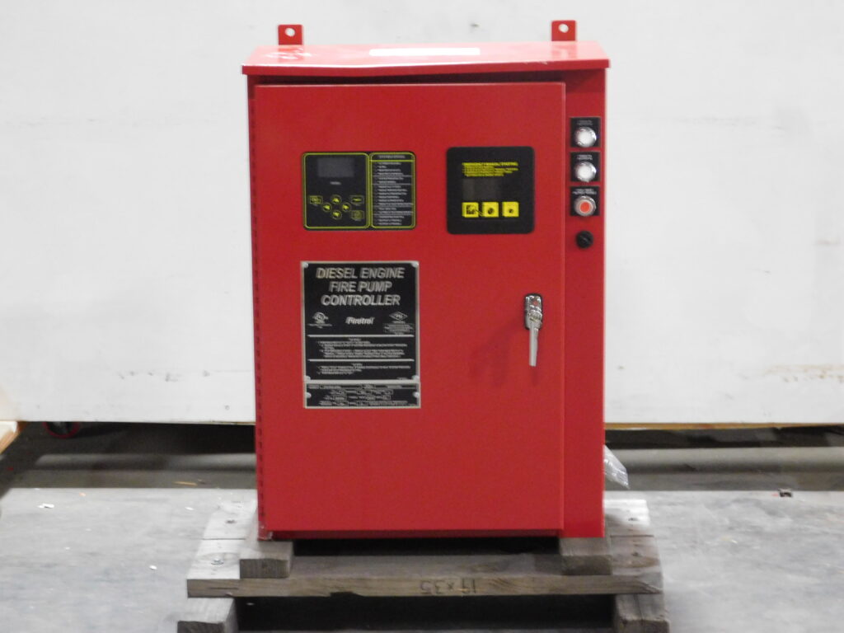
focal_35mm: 91
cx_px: 422
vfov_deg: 16.2
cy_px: 316
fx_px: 2219
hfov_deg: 21.5
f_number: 4.5
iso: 800
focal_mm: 16.1
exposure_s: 1/8
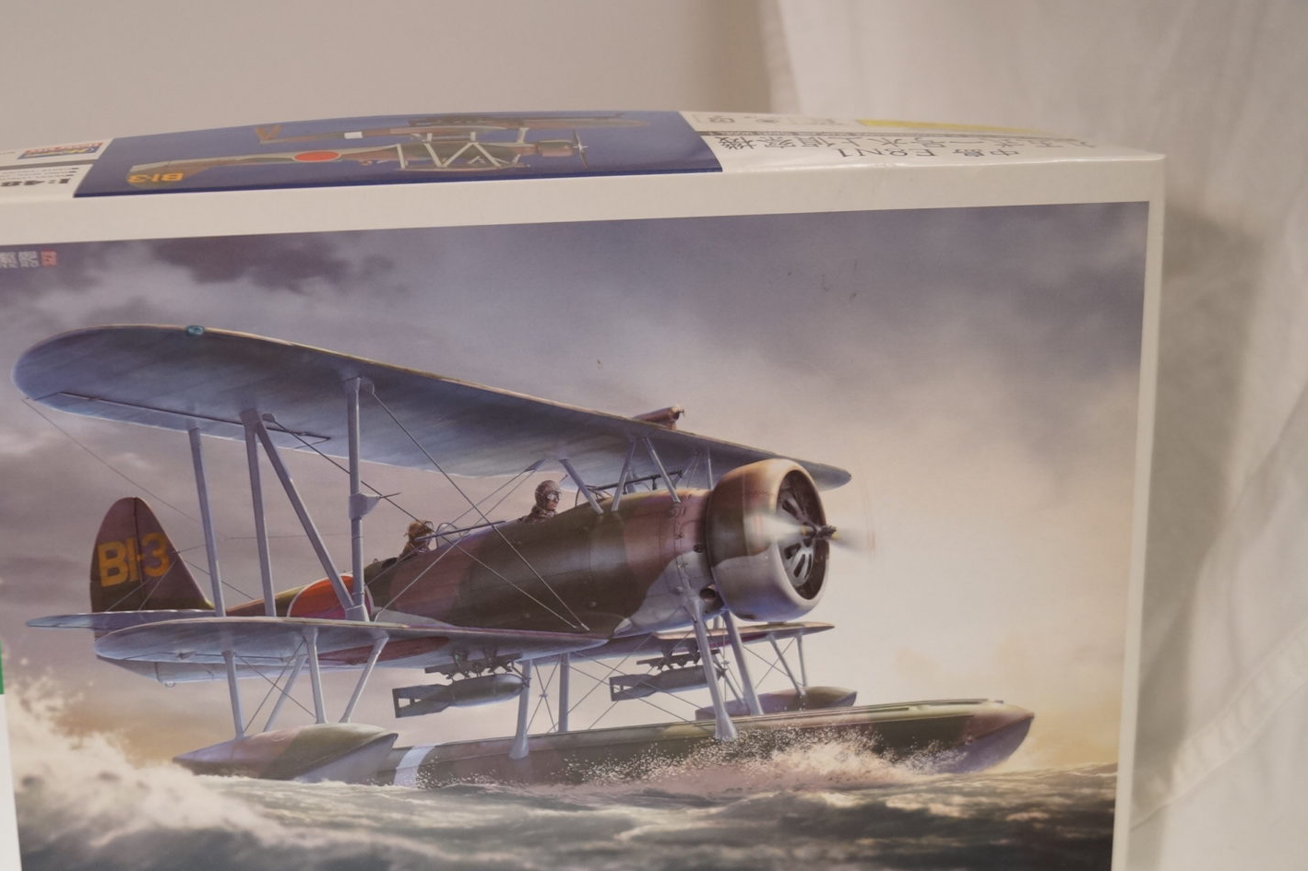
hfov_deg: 37.7
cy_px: 497
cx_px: 411
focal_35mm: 52
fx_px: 1889
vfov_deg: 26.0
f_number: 4
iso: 500
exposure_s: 1/160
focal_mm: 24
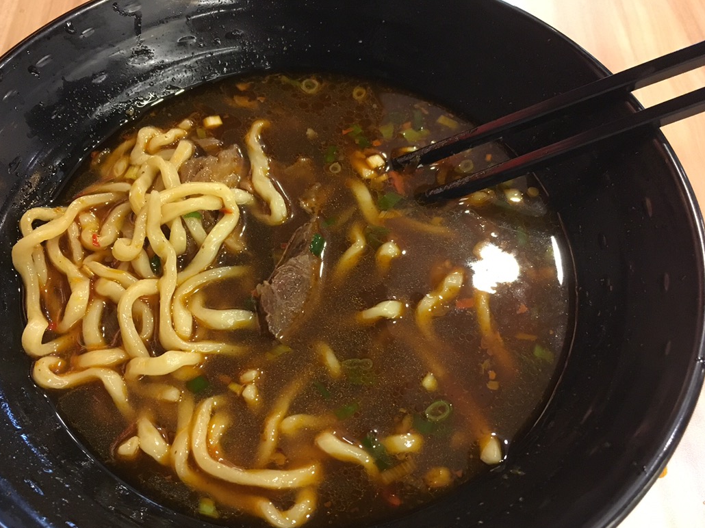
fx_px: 652
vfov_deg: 44.1
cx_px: 323
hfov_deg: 56.8
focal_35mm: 32
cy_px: 290
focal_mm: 4.15
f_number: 2.2
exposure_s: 1/30
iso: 200
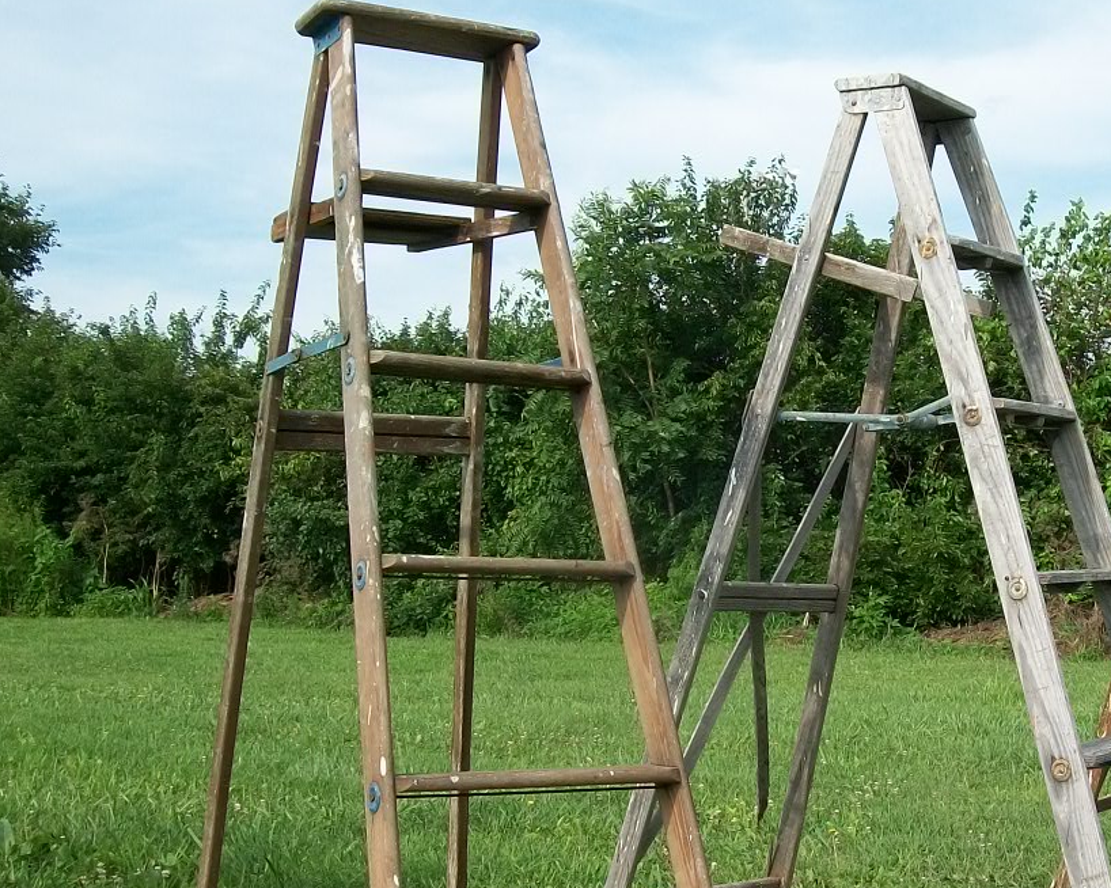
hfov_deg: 33.6
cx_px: 800
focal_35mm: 55
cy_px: 530
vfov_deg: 27.5
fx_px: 1808
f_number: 4.8
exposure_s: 1/320
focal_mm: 6
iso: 80
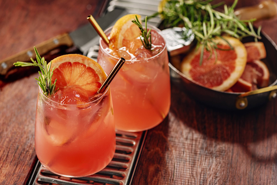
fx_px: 808
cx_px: 138
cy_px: 92
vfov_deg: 13.1
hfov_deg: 19.5
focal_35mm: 105
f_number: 5.6
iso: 50
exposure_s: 1/160
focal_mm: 105
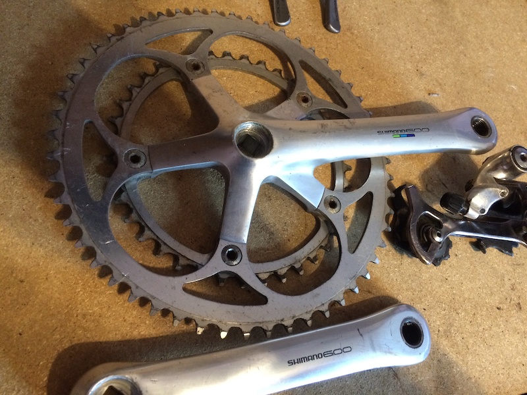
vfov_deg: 48.2
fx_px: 442
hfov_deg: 61.7
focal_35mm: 29
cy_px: 198
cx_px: 264
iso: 320
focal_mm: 4.15
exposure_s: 1/17
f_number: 2.2
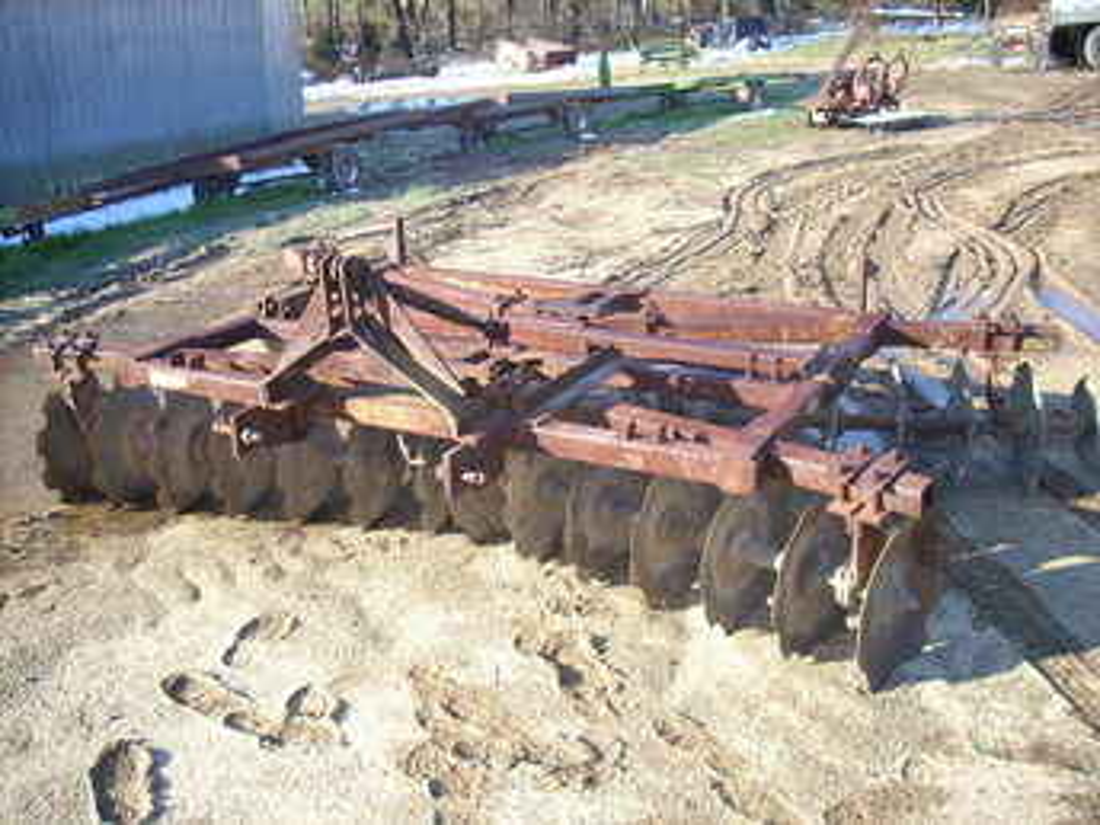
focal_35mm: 37
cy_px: 412
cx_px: 550
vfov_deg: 38.7
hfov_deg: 50.1
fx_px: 1176
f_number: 2.8
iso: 64
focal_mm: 6.2
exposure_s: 1/193
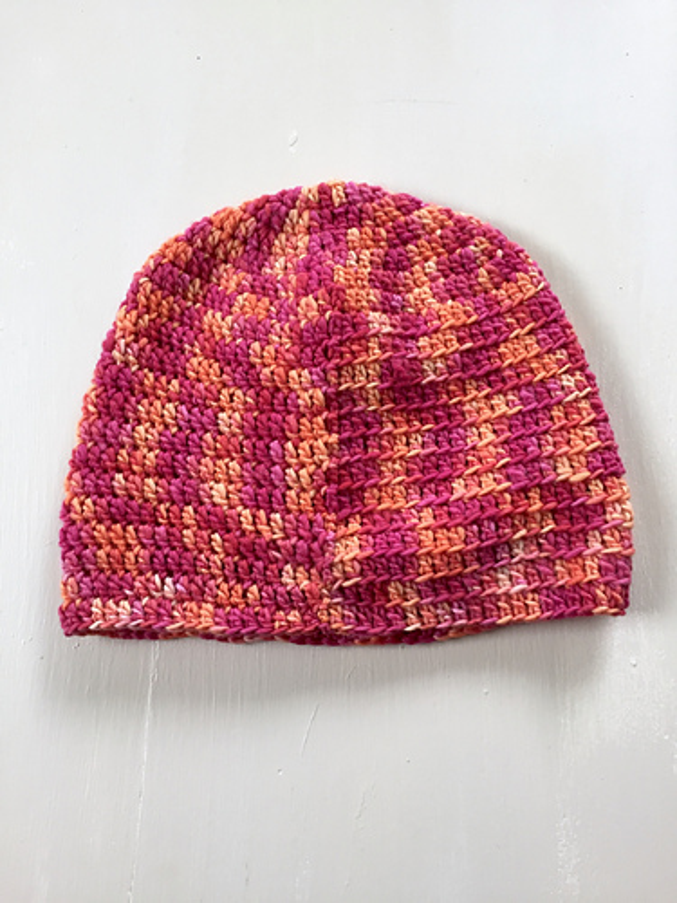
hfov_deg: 48.2
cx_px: 338
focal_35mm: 29
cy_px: 452
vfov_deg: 61.7
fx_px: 756
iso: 32
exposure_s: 1/30
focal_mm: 4.15
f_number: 2.2
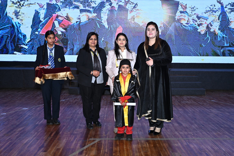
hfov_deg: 54.5
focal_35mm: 35
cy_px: 78
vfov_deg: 37.8
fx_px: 227
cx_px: 117
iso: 1600
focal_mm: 35
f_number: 7.1
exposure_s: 1/125
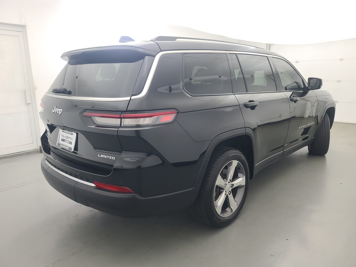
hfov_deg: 69.4
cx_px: 178
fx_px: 257
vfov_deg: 54.9
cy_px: 134
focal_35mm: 25
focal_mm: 7
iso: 400
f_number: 1.8
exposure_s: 1/40
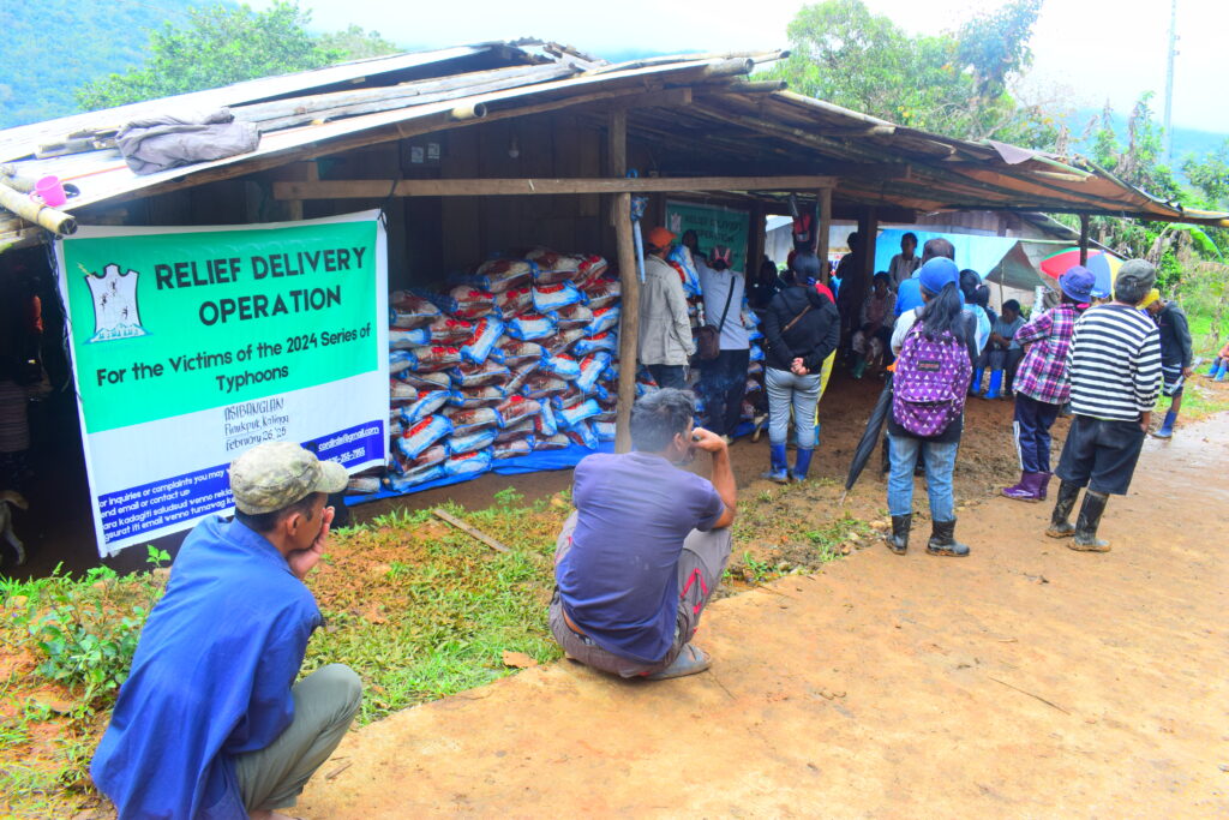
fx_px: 922
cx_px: 614
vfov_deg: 47.9
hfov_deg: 67.4
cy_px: 410
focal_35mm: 27
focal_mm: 18
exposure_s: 1/250
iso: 400
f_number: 8
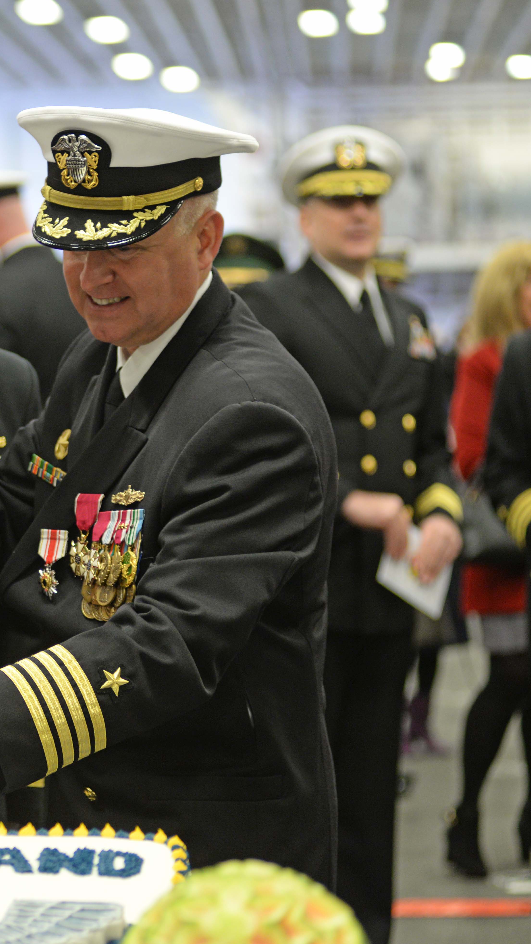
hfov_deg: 9.5
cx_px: -158
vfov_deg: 17.0
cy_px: 472
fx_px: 3154
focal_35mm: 126
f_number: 2.8
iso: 1250
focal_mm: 80
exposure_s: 1/80
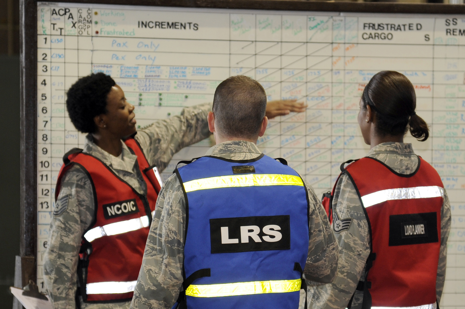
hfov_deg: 16.3
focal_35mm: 126
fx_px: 1626
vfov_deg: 10.9
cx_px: 225
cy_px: 157
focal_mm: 120
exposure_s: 1/60
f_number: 4
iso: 800
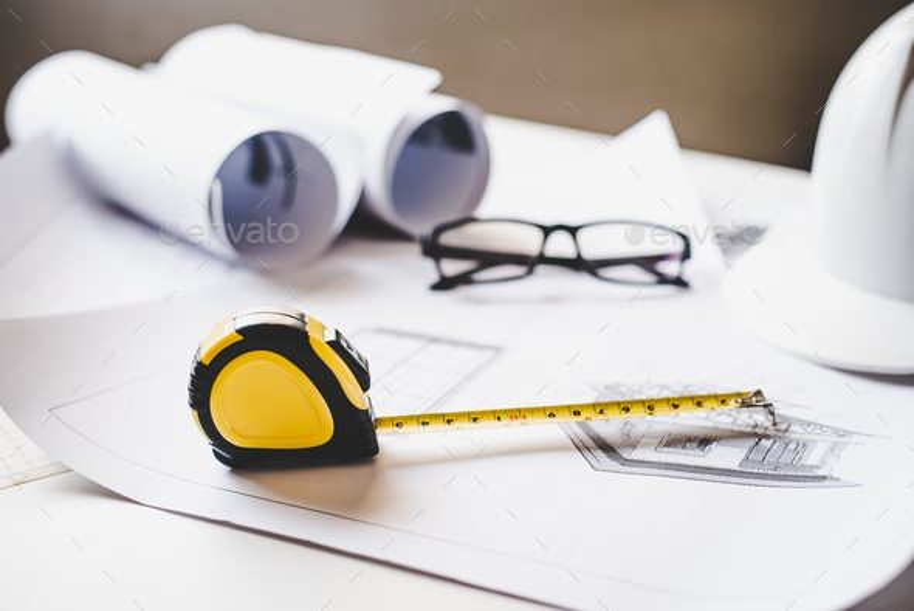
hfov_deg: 39.6
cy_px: 306
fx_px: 1270
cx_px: 457
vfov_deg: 27.0
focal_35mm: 50
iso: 100
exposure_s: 1/60
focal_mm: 50
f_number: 3.5
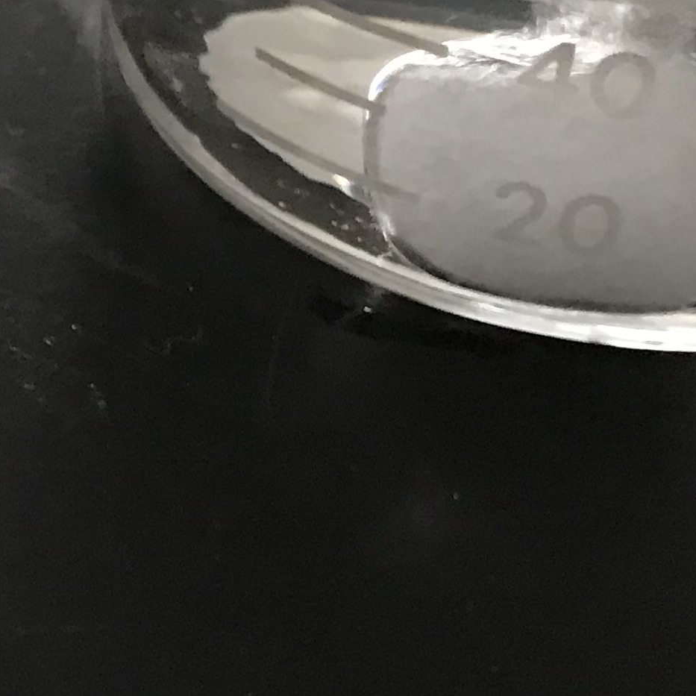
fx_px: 2434
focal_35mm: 107
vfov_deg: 16.2
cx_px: -339
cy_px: 160
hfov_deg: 15.1
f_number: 1.8
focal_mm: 3.99
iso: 80
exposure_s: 1/15
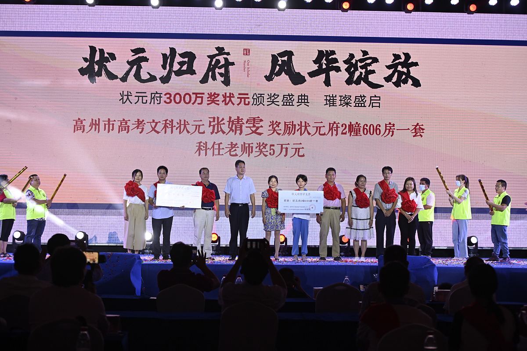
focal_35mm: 70
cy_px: 176
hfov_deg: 28.8
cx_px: 264
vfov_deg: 19.5
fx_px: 1025
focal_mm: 70
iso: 1250
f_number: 5.6
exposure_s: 1/500
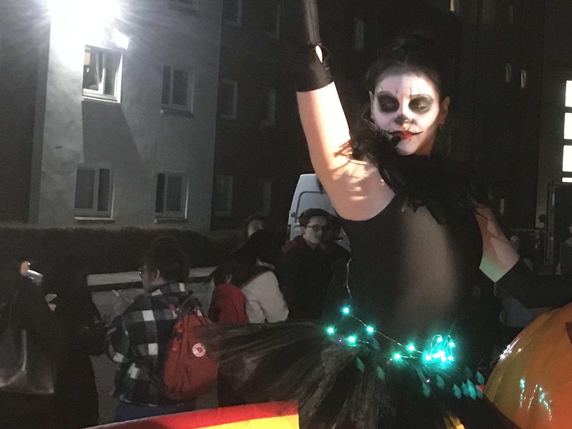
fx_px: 1206
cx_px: 630
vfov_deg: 20.1
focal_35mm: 73
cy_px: 180
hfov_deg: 24.8
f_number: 1.8
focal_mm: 3.99
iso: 100
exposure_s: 1/6
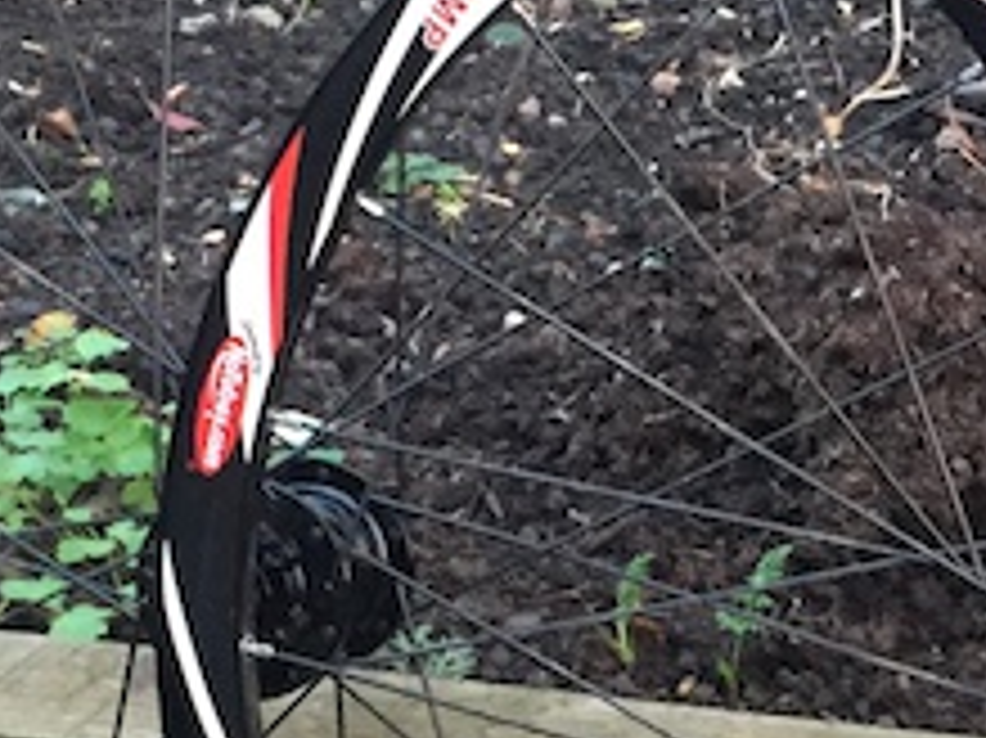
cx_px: 891
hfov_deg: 18.3
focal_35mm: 106
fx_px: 3018
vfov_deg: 13.9
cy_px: 608
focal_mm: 4.15
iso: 250
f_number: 2.2
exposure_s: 1/20
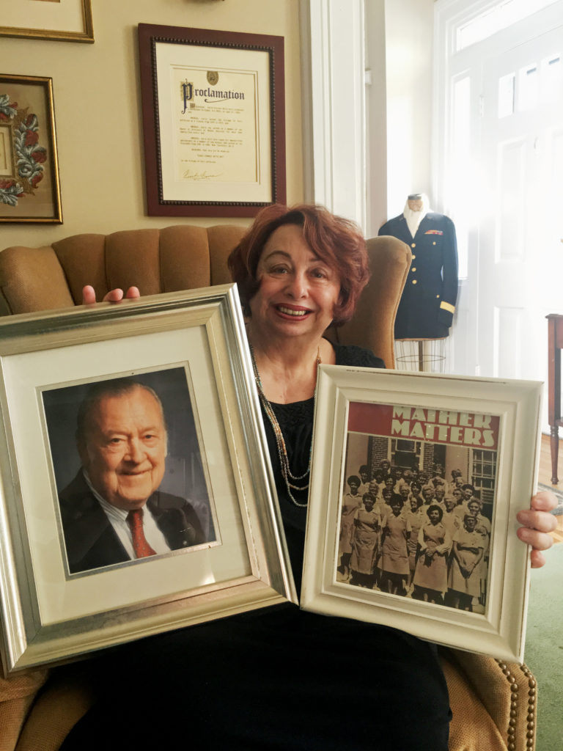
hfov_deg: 48.2
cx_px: 282
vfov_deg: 61.7
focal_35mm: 29
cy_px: 376
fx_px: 629
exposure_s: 1/30
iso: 100
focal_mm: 4.15
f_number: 2.2
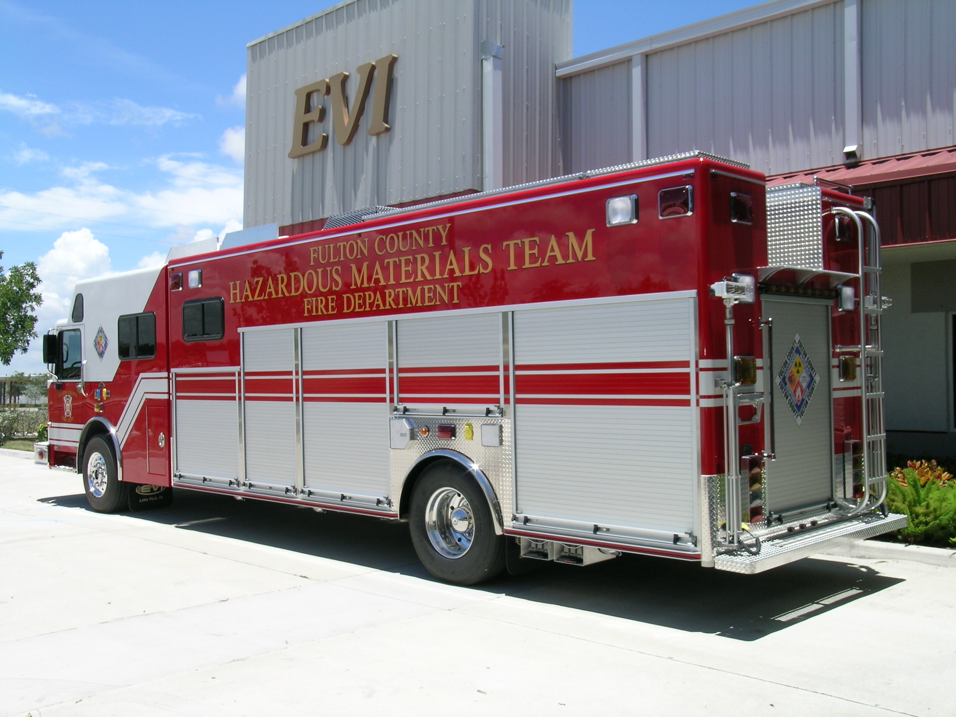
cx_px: 478
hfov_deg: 47.9
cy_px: 358
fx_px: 1077
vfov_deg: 36.8
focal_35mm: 39
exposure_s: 1/248
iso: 50
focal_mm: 8
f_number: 7
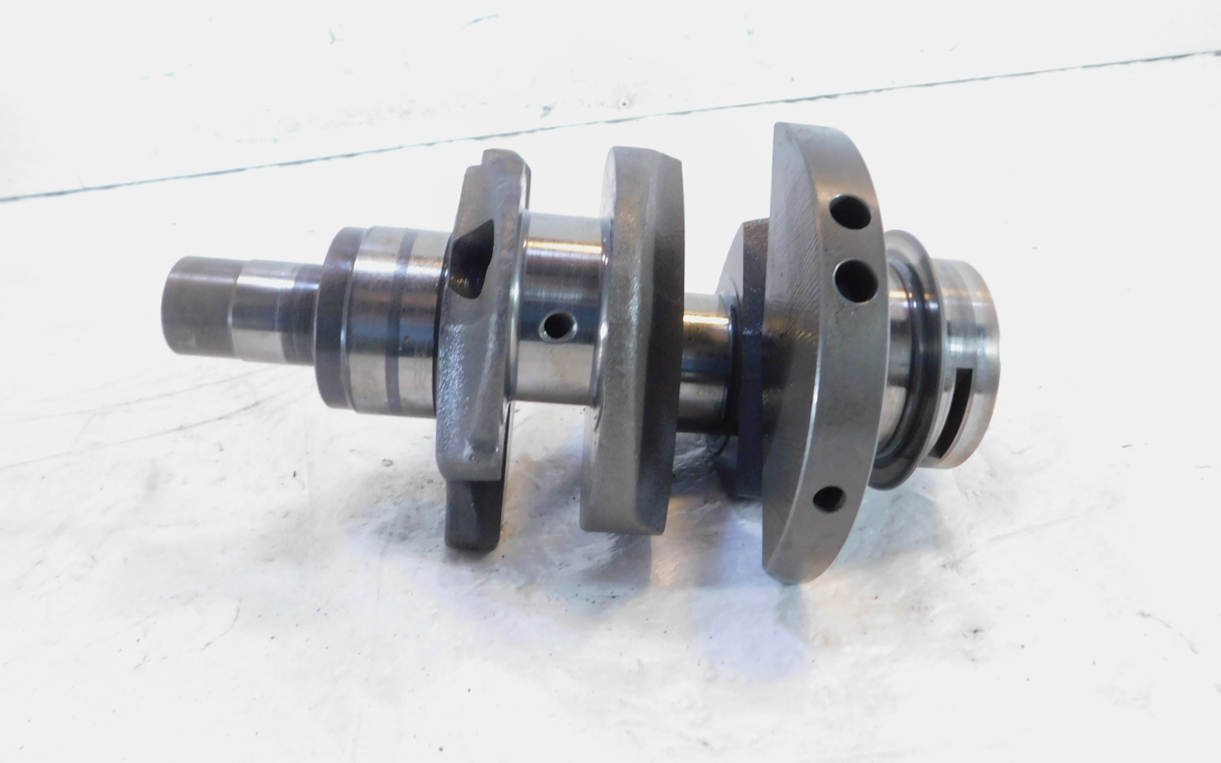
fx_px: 832
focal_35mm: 25
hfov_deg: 72.5
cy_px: 308
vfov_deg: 49.0
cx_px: 619
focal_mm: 4
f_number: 3
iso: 400
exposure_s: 1/30
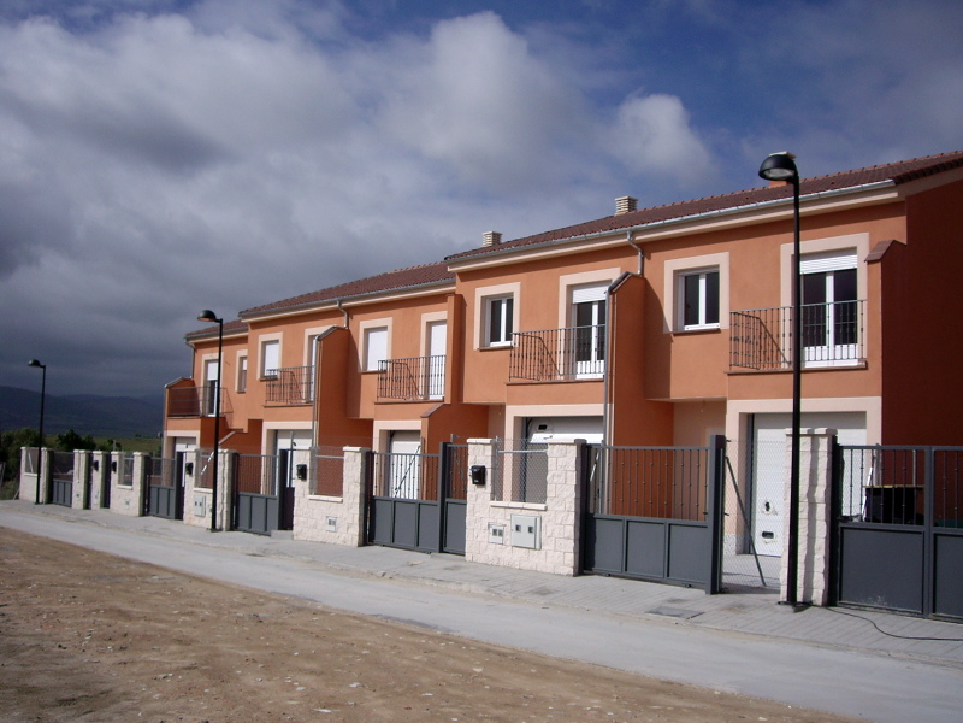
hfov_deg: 49.0
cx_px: 482
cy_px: 362
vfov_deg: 37.7
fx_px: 1057
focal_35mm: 38
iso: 64
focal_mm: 6.2
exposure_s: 1/1600
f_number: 4.3
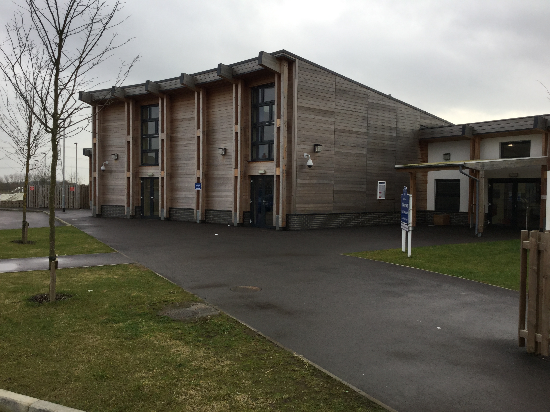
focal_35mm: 31
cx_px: 275
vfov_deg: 45.4
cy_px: 206
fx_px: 493
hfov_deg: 58.4
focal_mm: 3.3
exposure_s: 1/344
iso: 25
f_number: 2.4
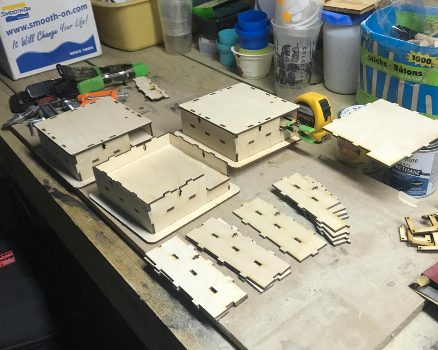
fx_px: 389
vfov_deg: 48.5
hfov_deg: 58.7
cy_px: 171
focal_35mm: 30
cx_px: 238
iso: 32
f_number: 1.8
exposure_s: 1/30
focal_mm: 4
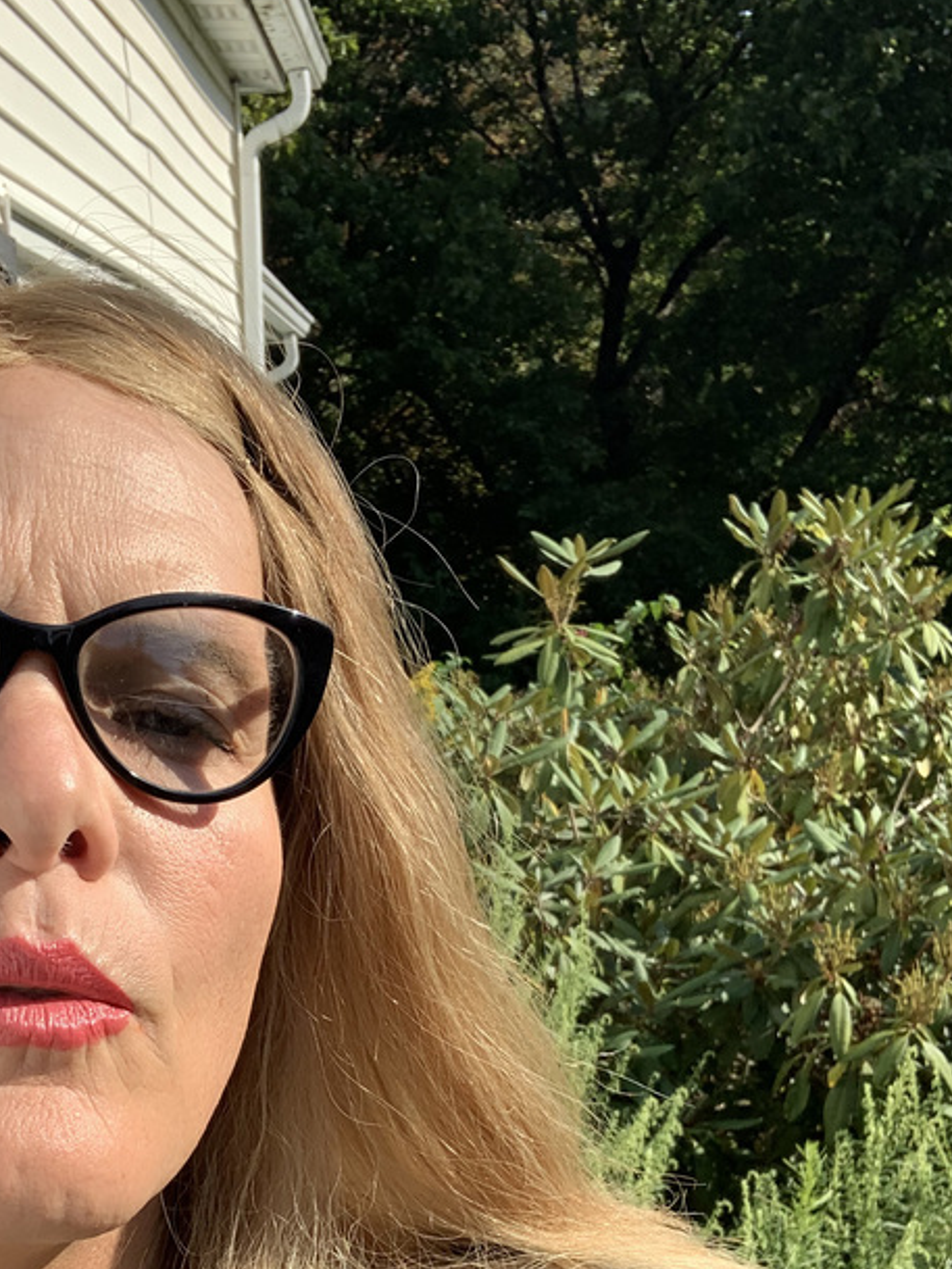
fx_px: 1796
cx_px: 242
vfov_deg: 38.0
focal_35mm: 49
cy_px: 943
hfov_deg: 29.2
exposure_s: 1/1181
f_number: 2.2
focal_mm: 2.87
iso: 16
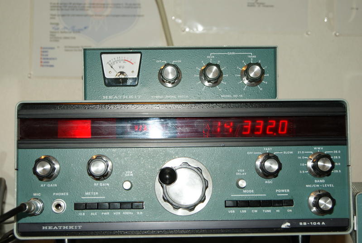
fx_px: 680
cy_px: 122
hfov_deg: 29.8
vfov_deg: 20.2
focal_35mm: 68
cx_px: 181
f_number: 5.6
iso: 400
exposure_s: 1/80
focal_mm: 45
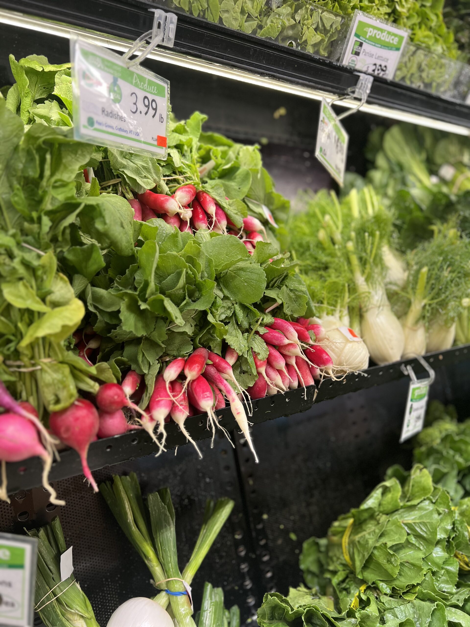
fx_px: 471
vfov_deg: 67.3
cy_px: 314
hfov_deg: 53.1
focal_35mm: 26
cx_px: 235
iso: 80
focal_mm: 5.7
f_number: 1.5
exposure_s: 1/60
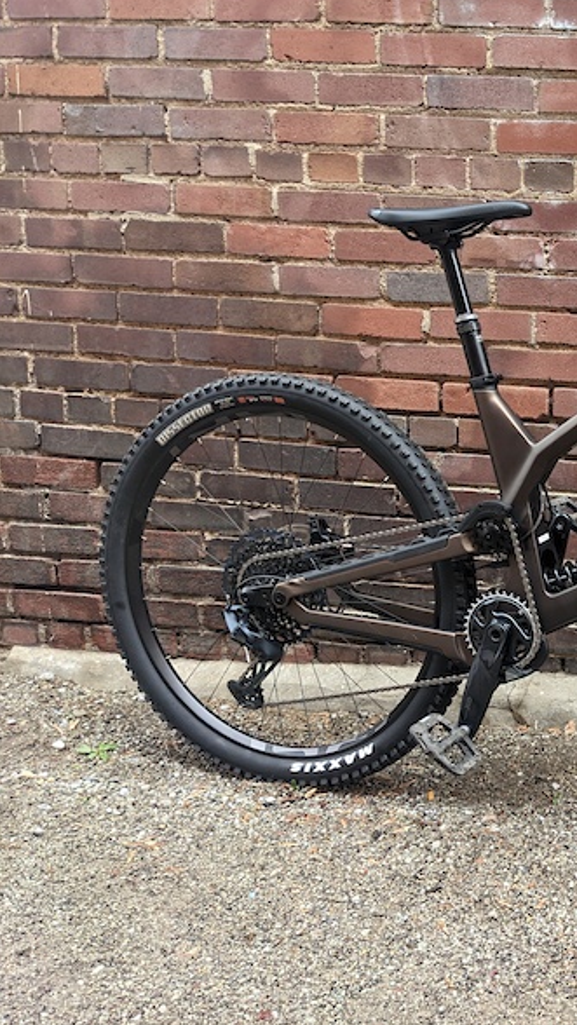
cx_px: 696
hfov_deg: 26.4
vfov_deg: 50.5
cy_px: 511
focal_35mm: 40
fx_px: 1087
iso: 53
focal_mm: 4.38
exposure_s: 1/47
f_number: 1.73
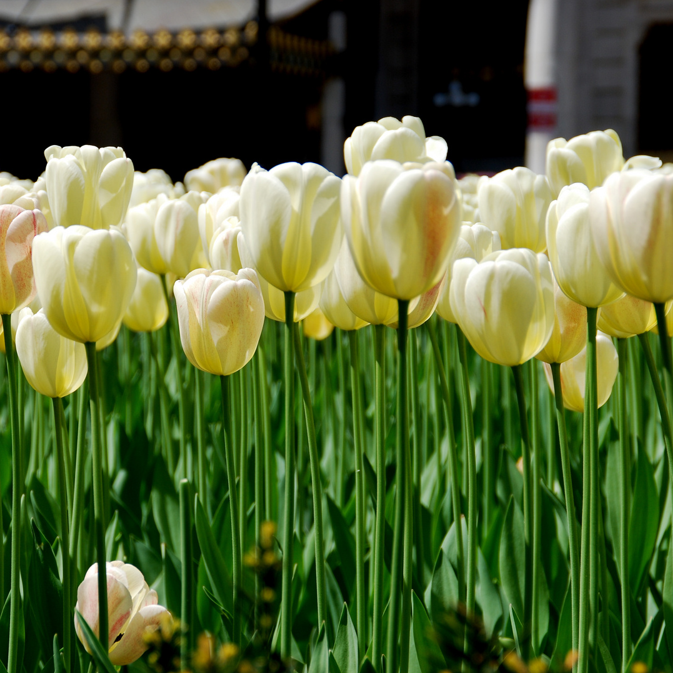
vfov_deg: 11.4
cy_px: 336
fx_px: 3365
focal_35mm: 153
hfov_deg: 11.4
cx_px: 197
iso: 100
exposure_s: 1/250
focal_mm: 80
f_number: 10
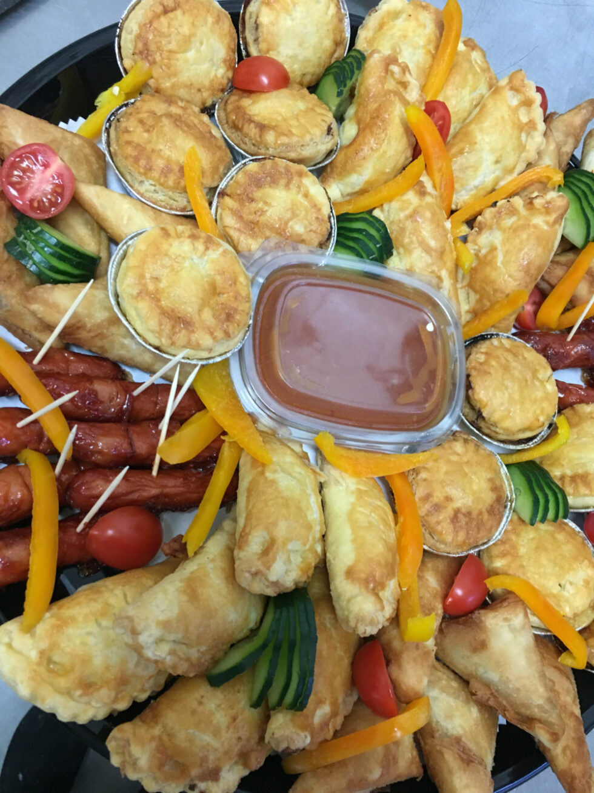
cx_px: 297
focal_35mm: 29
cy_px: 396
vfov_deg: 61.7
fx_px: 664
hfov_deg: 48.2
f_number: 2.2
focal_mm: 4.2
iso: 200
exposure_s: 1/20
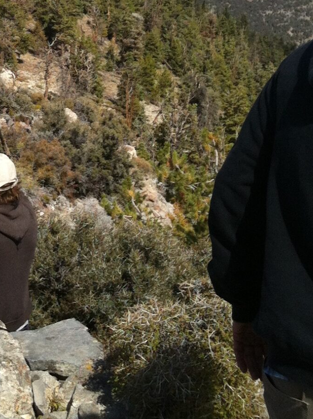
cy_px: -77
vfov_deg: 18.8
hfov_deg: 14.6
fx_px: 1197
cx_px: -23
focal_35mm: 99
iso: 80
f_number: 2.8
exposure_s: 1/1676
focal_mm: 3.85
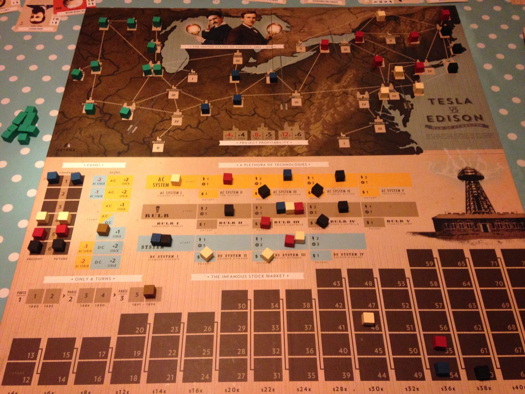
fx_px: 500
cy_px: 197
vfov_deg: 42.9
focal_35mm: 33
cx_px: 262
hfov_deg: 55.4
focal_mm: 4.12
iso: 320
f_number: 2.4
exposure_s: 1/20
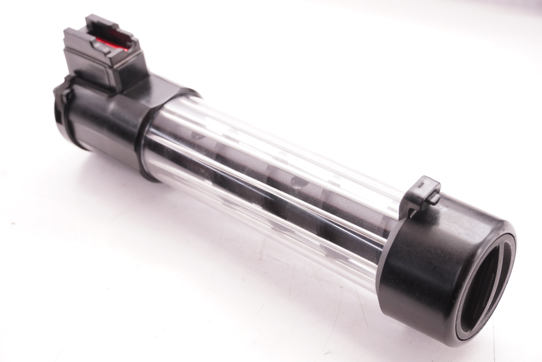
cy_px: 181
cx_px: 271
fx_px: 881
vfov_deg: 23.2
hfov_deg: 34.2
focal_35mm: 58
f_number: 5.6
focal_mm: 39
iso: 1000
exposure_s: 1/125
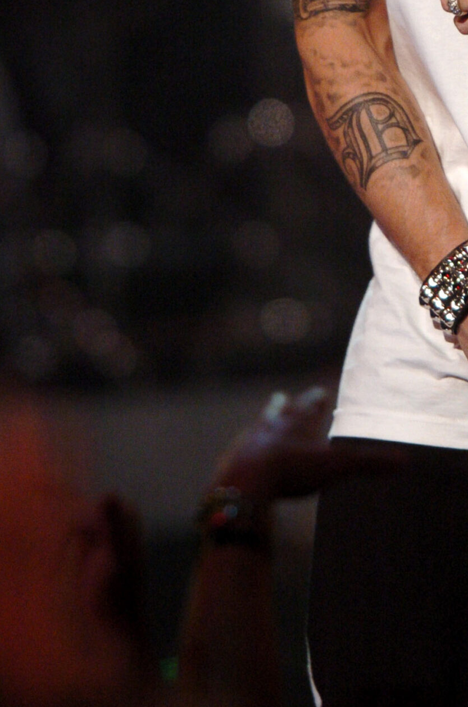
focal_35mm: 1221
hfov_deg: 1.1
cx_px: 462
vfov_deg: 1.7
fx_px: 23920
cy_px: 3
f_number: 2.8
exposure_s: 1/160
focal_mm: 400
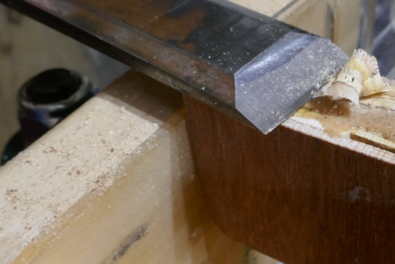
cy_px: 151
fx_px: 582
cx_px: 270
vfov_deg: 25.5
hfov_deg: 37.0
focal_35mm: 53
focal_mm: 9.1
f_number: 8
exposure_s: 1/60
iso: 1250
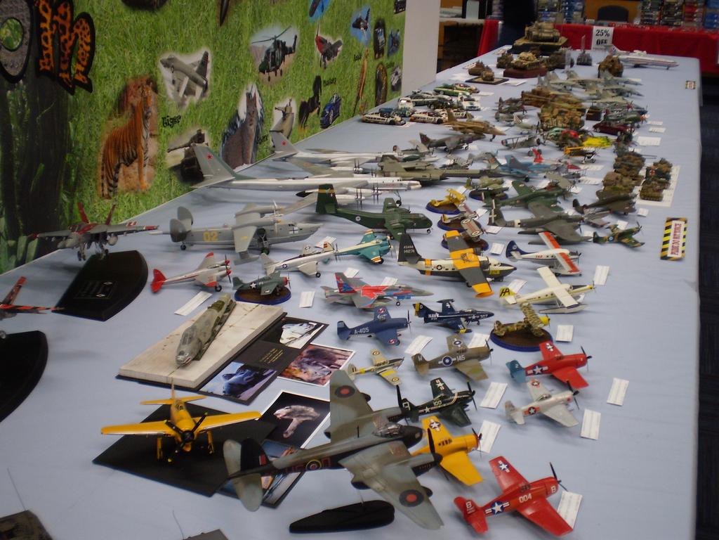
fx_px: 872
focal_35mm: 42
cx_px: 360
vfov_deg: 34.3
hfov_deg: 44.8
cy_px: 270
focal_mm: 7.4
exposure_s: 1/20
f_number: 3.5
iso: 125
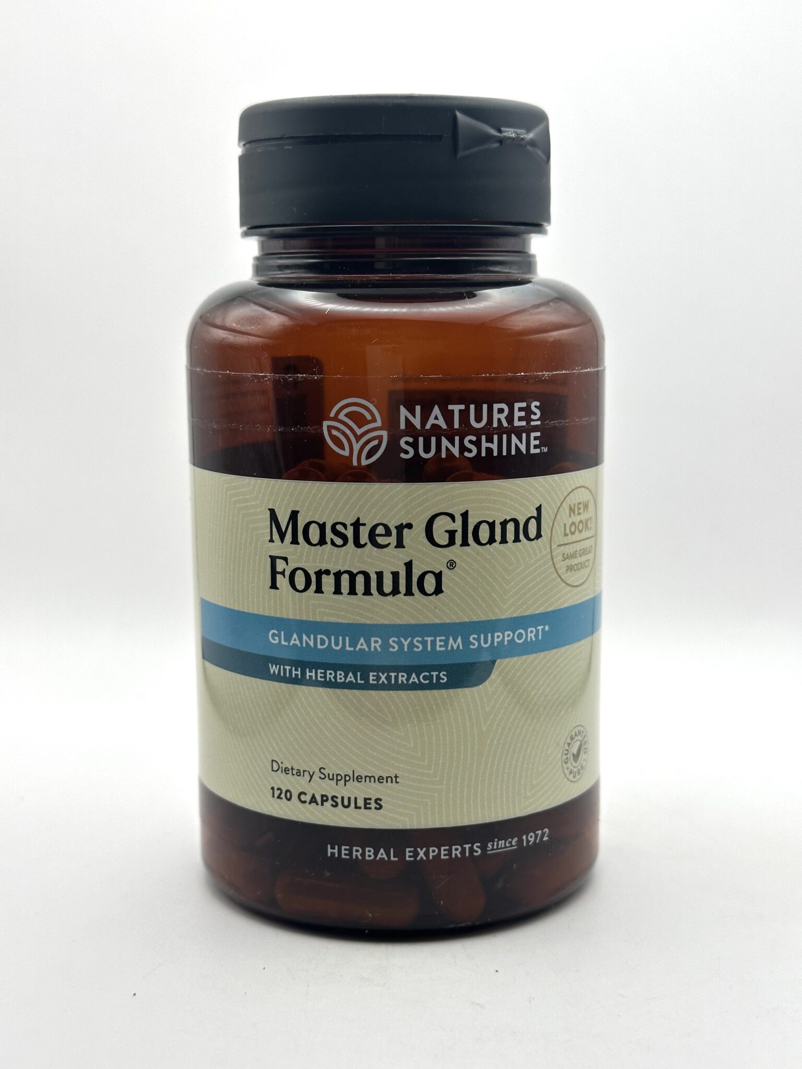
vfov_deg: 39.7
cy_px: 534
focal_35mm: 48
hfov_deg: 30.3
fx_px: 1483
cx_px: 401
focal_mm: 6.86
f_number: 1.78
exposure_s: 1/251
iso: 64
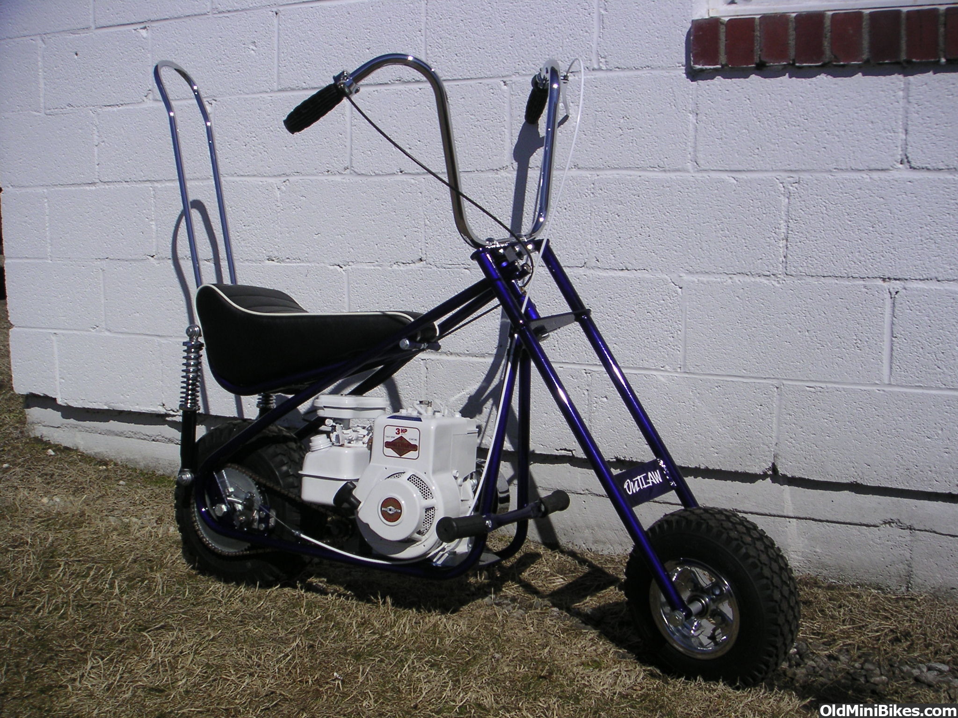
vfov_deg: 37.7
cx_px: 479
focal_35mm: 38
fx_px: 1052
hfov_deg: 49.0
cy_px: 359
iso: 50
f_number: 6.7
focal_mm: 6
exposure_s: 1/500
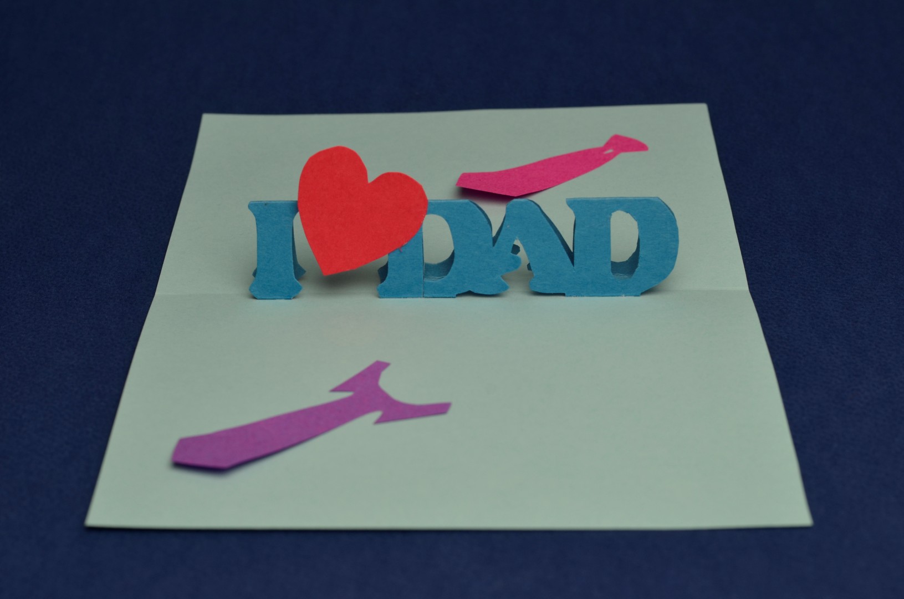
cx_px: 452
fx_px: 1879
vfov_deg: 18.1
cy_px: 300
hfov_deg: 27.0
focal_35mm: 75
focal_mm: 50
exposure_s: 1/60
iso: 250
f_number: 8
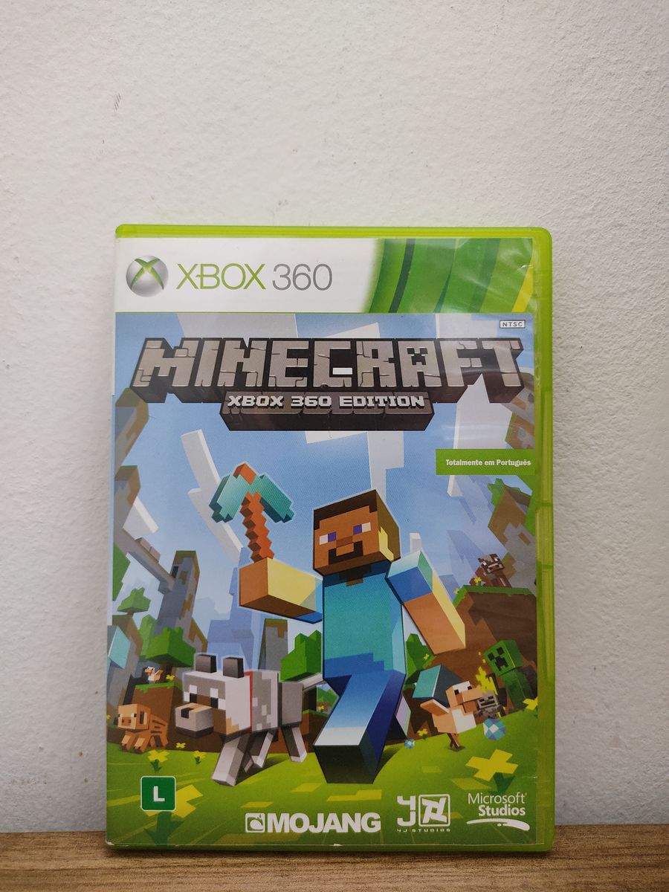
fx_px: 670
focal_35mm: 26
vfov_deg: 67.3
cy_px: 446
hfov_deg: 53.1
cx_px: 334
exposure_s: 1/24
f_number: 1.79
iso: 2114
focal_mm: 4.74
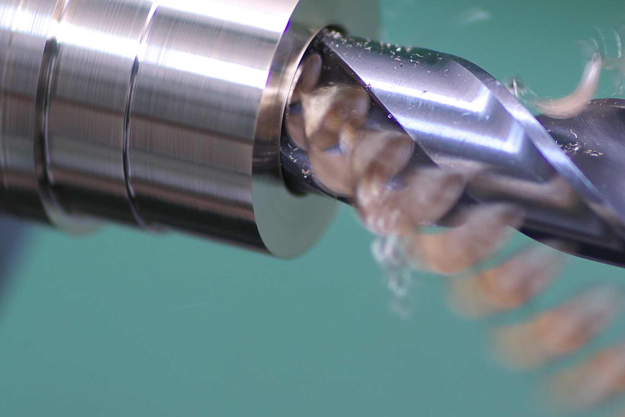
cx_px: 322
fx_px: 5851
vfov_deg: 4.1
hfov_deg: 6.1
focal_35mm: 337
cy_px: 147
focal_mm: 90
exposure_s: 1/40
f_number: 2.8
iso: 100
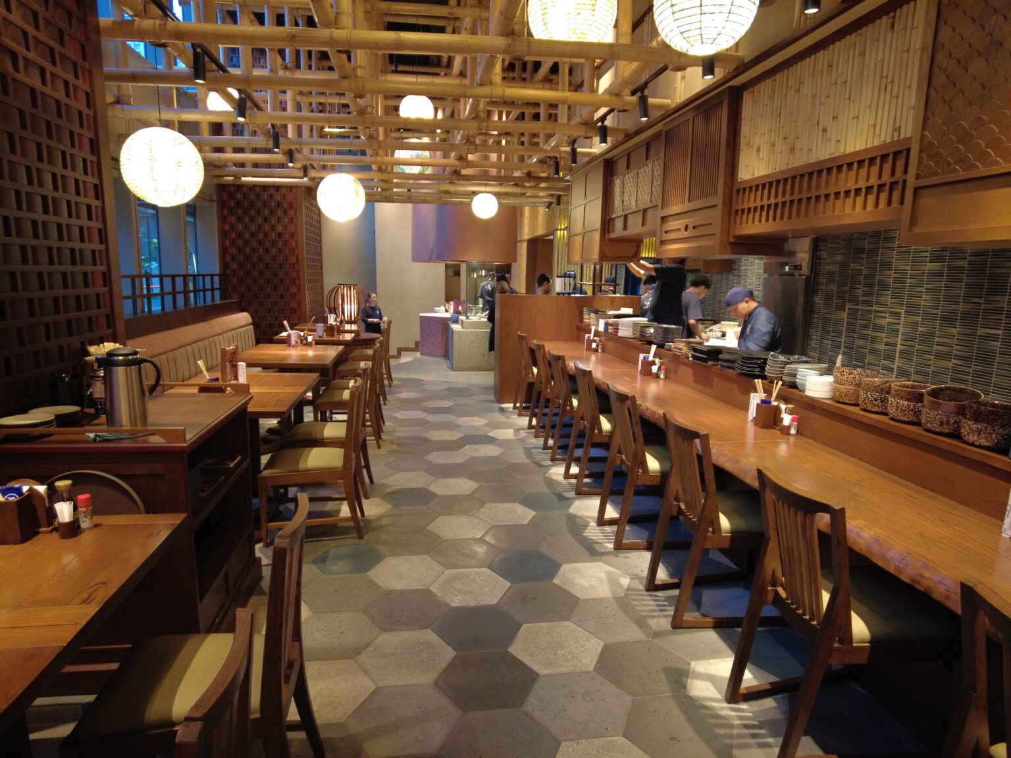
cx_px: 506
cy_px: 379
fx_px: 584
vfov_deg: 66.0
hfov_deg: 81.7
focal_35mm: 20
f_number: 1.8
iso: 800
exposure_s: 1/8
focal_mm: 4.4
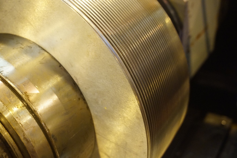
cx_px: 118
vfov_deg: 29.9
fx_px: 296
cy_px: 79
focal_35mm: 45
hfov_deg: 43.6
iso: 3200
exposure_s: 1/25
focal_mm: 30
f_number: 5
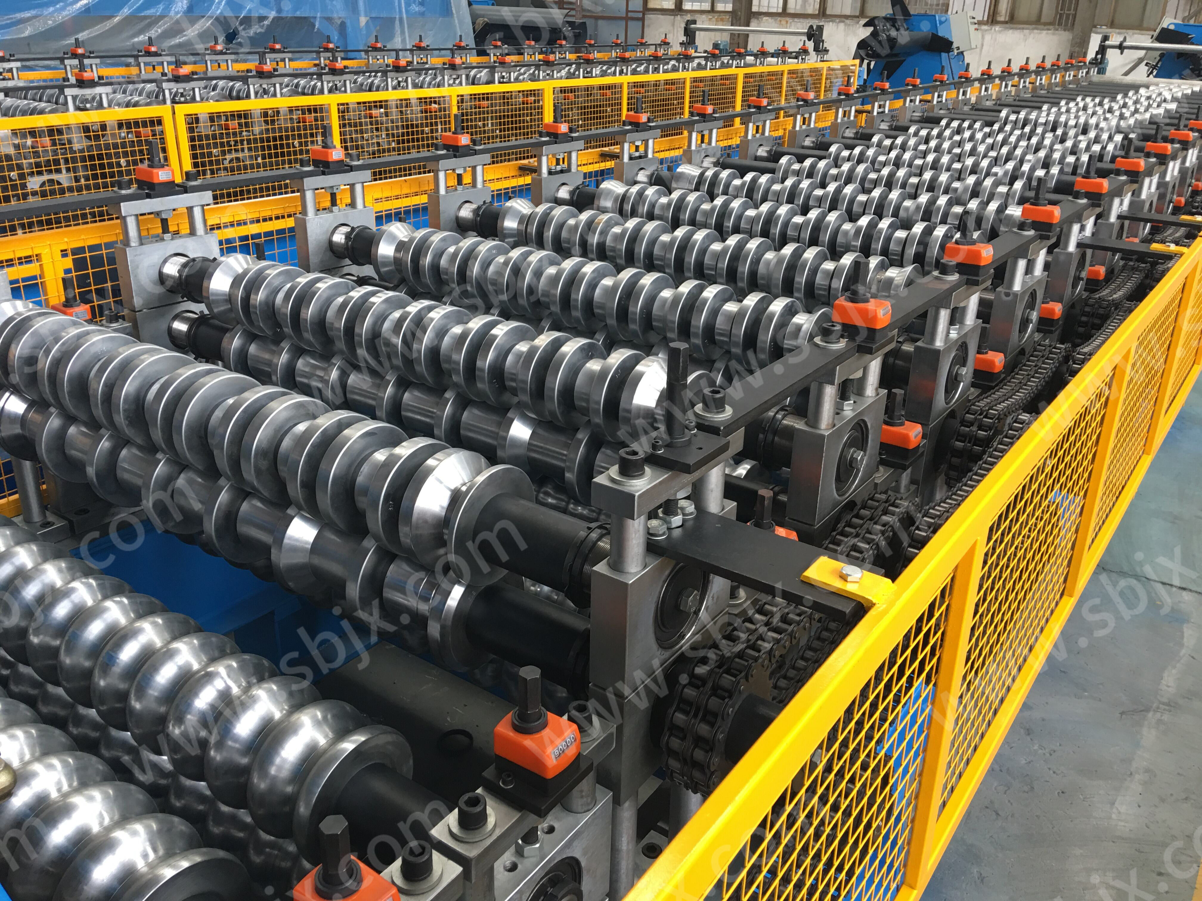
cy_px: 450
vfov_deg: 48.2
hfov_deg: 61.7
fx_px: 1007
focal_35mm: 29
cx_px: 601
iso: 40
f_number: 2.2
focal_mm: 4.15
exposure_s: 1/33
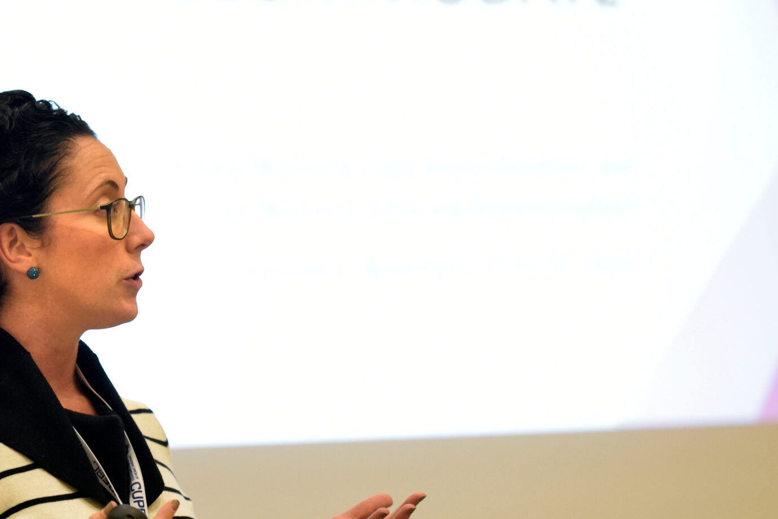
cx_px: 311
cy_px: 339
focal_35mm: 226
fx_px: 4886
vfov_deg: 6.1
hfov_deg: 9.1
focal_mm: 122
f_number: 2.8
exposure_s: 1/160
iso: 4000
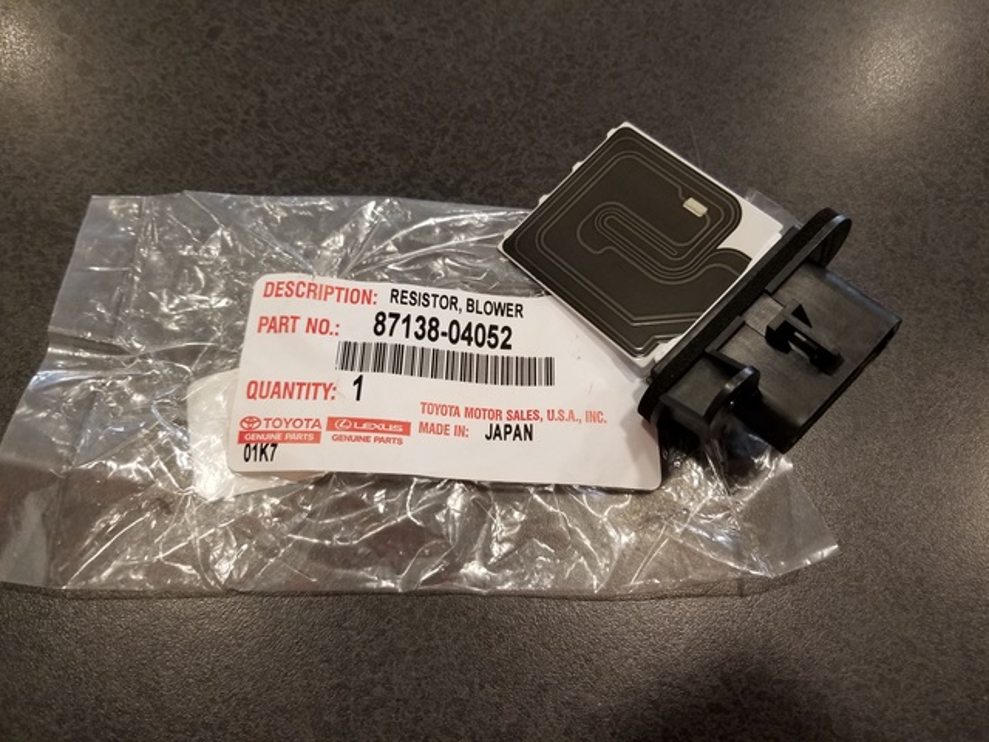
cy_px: 371
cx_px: 494
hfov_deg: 67.3
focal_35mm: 26
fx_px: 743
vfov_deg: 53.1
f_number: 1.7
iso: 160
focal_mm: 4.3
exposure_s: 1/30
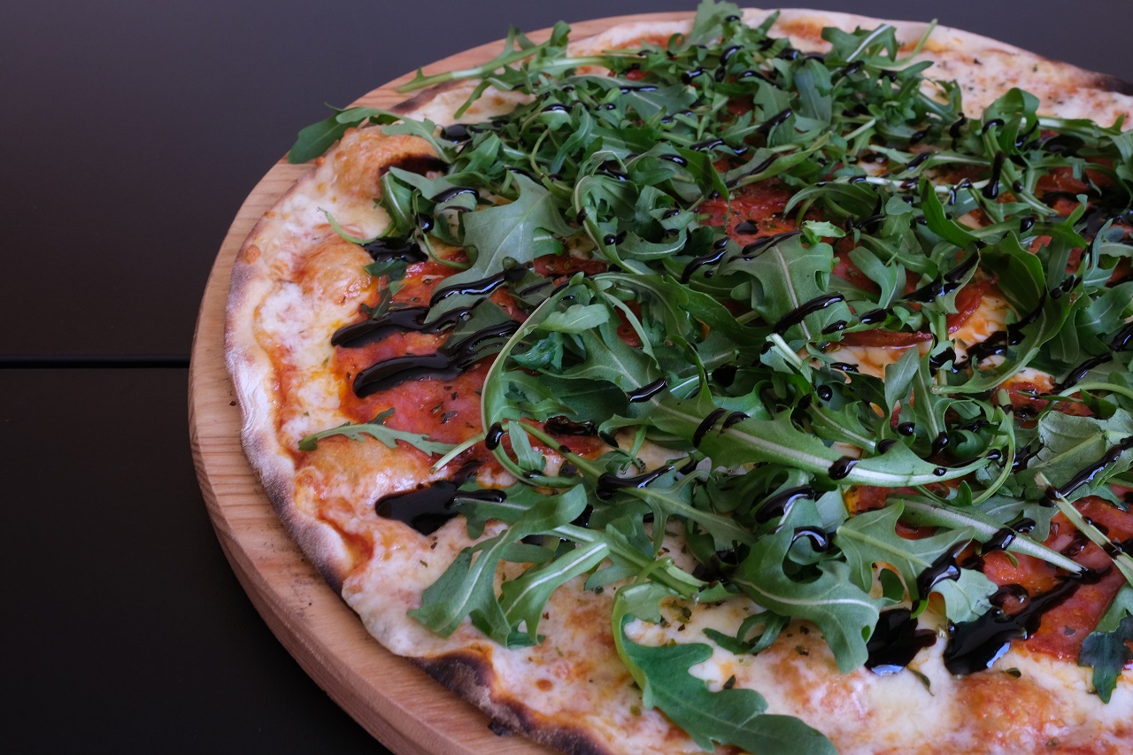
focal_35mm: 35
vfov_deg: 37.8
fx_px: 1101
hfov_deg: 54.4
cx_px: 566
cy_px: 378
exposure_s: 1/30
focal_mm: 23
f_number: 11
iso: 1000
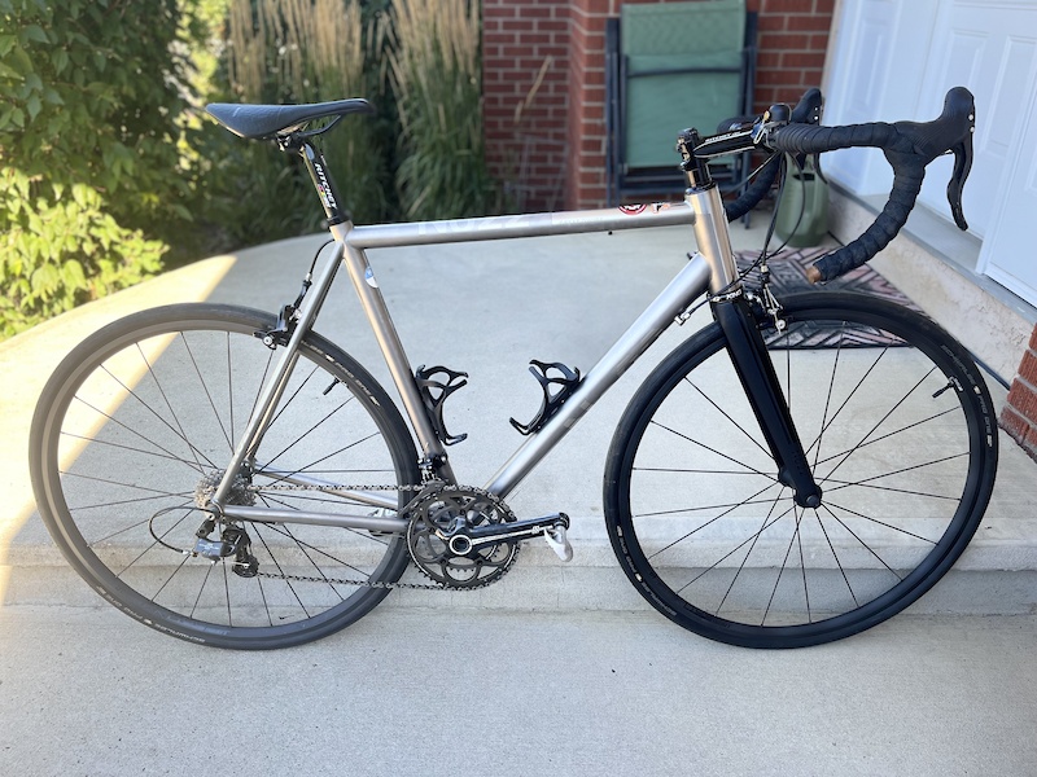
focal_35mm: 26
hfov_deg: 67.3
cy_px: 388
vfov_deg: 53.1
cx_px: 518
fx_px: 779
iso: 50
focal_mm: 5.1
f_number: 1.6
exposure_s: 1/286
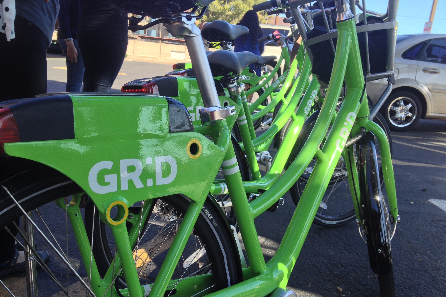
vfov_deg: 35.9
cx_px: 222
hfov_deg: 51.9
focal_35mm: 37
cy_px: 157
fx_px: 458
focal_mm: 4.28
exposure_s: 1/368
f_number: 2.4
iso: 50
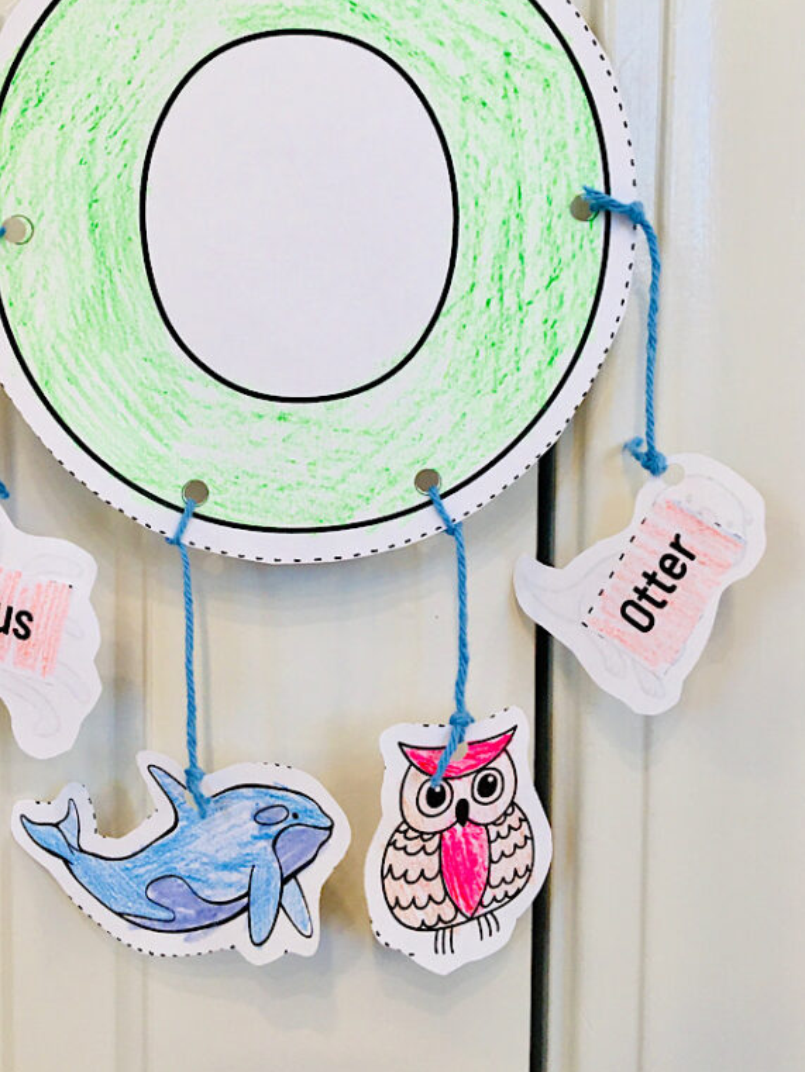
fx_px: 1209
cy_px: 445
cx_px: 282
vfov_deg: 47.7
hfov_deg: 36.5
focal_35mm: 39
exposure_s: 1/30
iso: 40
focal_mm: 4.15
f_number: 2.2
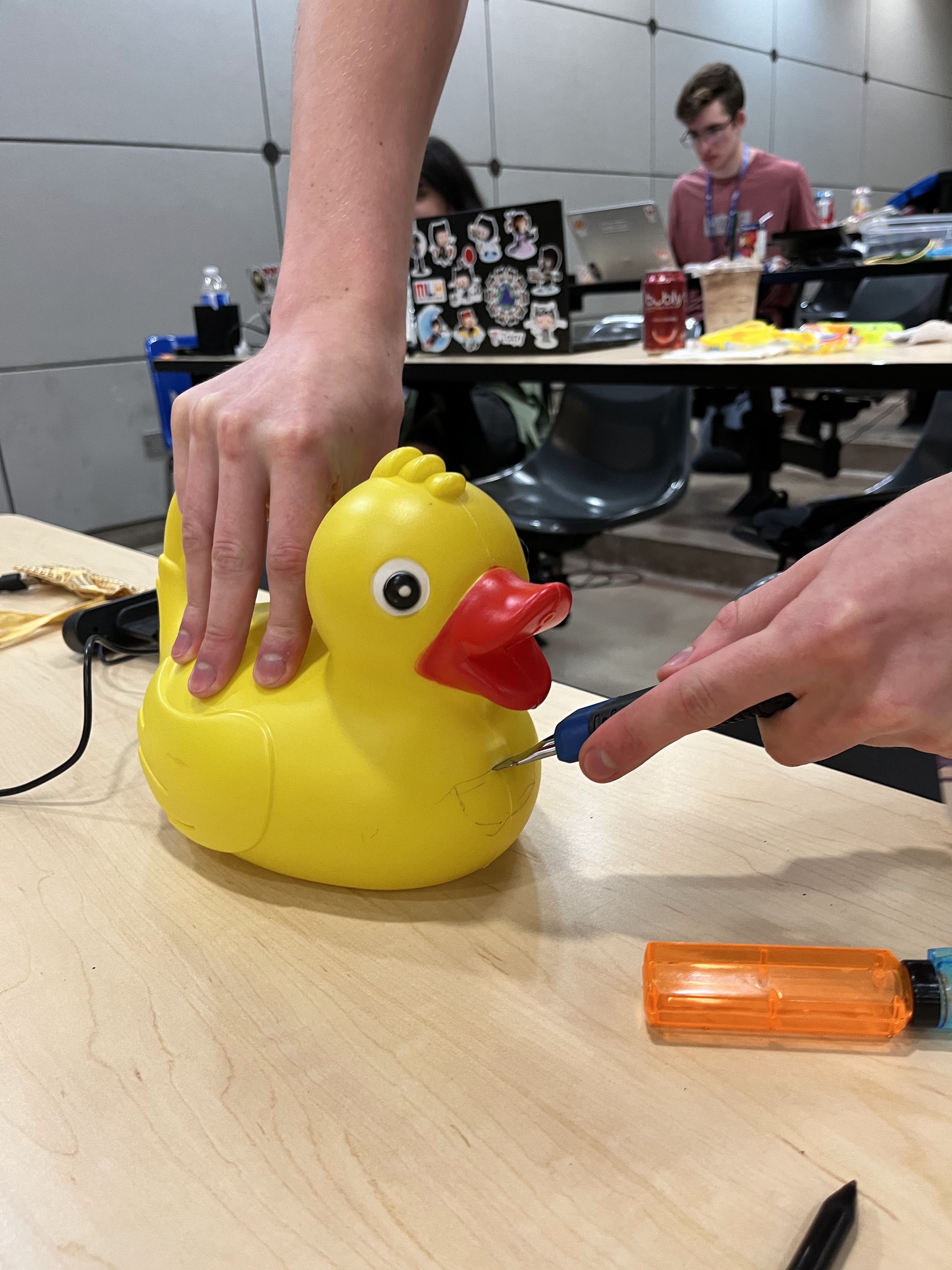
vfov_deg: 67.3
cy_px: 635
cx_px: 476
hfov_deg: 53.1
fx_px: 953
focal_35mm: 26
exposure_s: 1/60
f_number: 1.6
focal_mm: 5.1
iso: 125
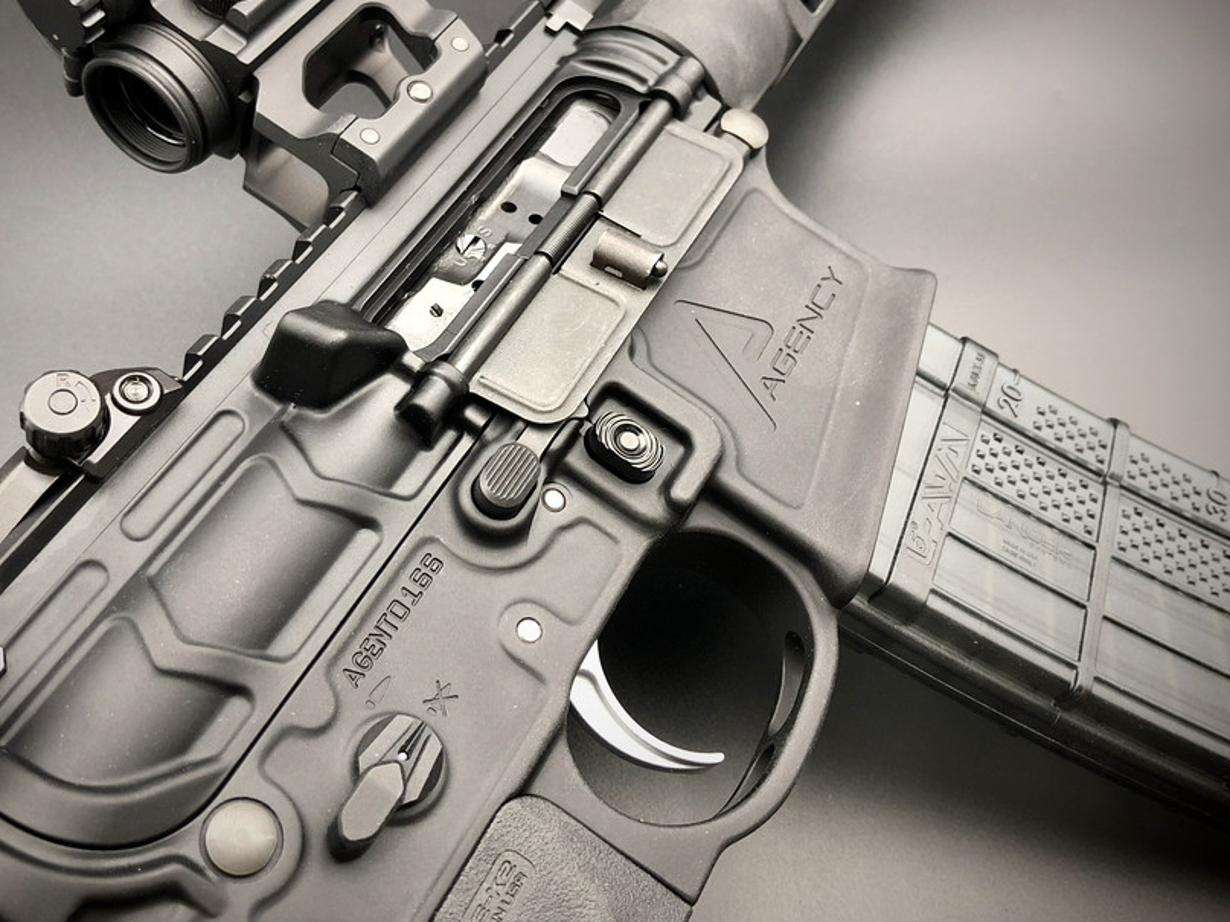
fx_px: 1315
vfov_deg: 38.4
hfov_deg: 49.9
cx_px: 507
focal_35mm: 37
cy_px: 351
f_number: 1.8
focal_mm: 4
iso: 32
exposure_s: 1/24
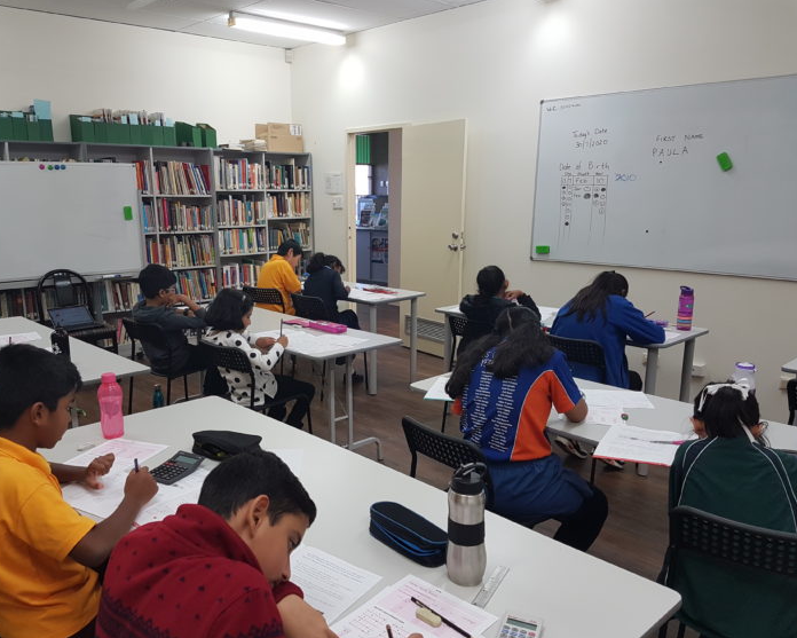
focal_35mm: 28
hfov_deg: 62.1
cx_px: 368
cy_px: 328
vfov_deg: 51.5
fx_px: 661
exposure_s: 1/50
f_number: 1.7
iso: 64
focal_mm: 4.2
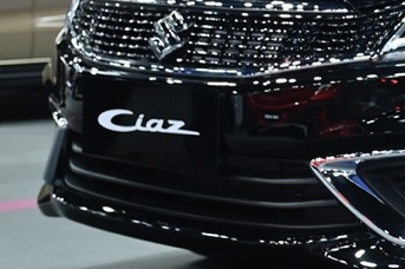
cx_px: 640
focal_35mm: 142
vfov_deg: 9.5
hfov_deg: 13.5
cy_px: -54
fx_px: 1596
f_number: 4.5
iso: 1600
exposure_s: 1/100
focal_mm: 38
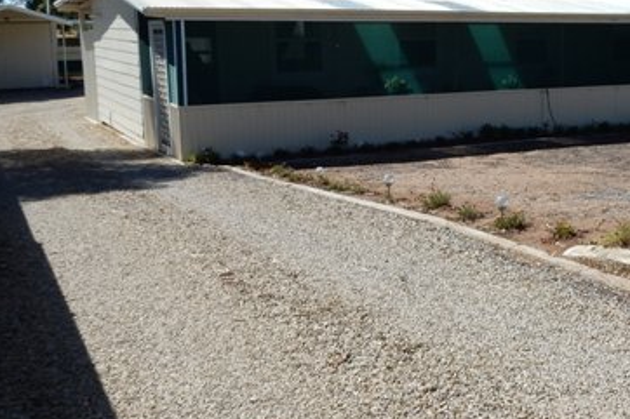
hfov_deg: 40.6
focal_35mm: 46
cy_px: 130
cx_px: 522
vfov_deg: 29.0
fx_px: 805
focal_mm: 4.5
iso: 125
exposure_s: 1/1250
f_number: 3.7
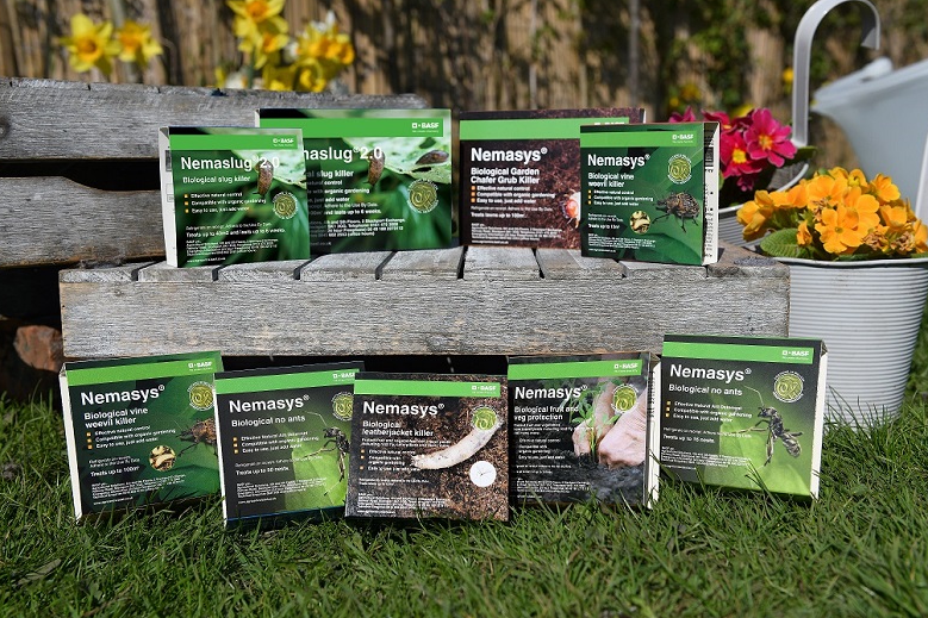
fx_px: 1005
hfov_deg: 49.6
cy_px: 307
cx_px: 460
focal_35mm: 39
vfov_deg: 34.2
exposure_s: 1/640
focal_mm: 38
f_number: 5.6
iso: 160
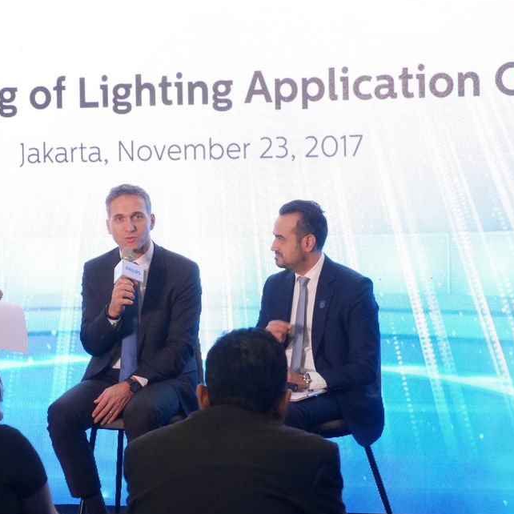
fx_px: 2369
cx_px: 176
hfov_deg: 12.4
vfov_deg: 12.4
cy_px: 257
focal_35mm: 141
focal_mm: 50
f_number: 6.3
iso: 3200
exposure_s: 1/125
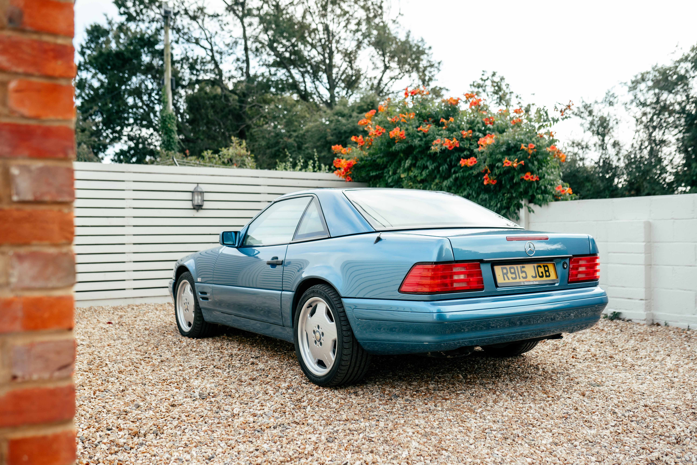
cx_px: 348
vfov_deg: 37.9
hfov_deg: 54.4
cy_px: 232
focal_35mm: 35
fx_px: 678
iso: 200
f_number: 2.8
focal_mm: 35
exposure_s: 1/800
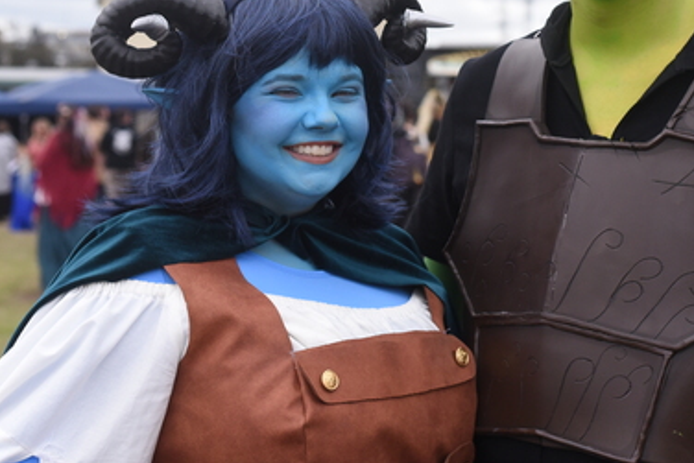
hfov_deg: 23.7
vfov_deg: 16.0
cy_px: 91
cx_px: 495
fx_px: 1639
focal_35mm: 85
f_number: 5
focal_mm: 50
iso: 1800
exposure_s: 1/4000
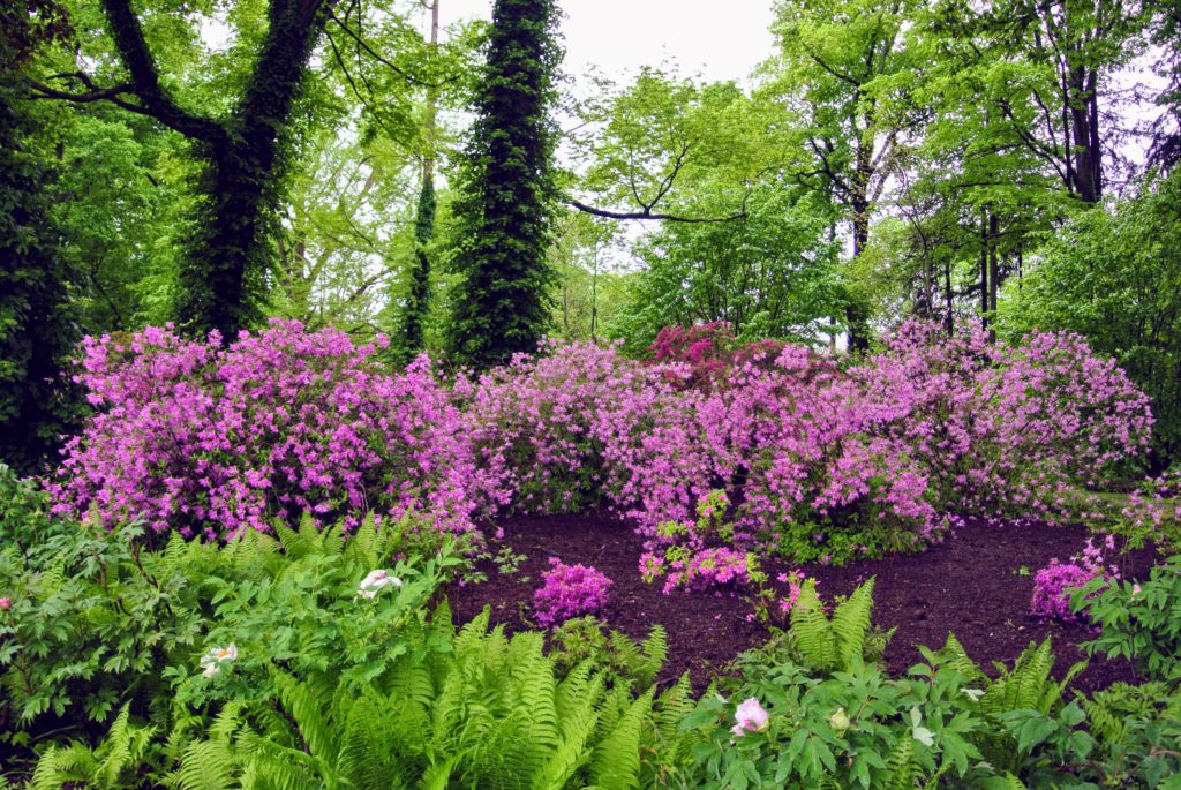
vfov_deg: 43.7
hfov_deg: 61.9
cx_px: 590
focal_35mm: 30
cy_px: 395
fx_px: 985
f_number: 3.5
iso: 100
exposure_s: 1/160
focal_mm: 11.4
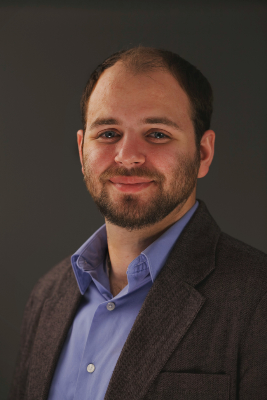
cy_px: 200
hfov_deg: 10.2
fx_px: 1501
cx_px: 134
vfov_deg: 15.2
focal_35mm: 135
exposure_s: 1/50
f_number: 4
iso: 125
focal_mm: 135
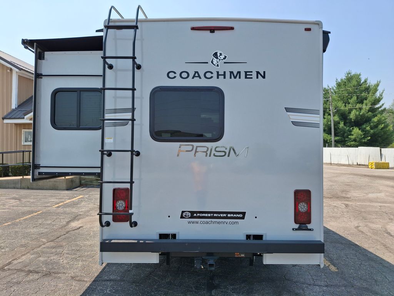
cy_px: 148
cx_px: 197
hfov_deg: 69.4
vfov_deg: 54.9
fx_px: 285
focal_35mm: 25
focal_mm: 4.69
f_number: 1.8
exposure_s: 1/2037
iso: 32
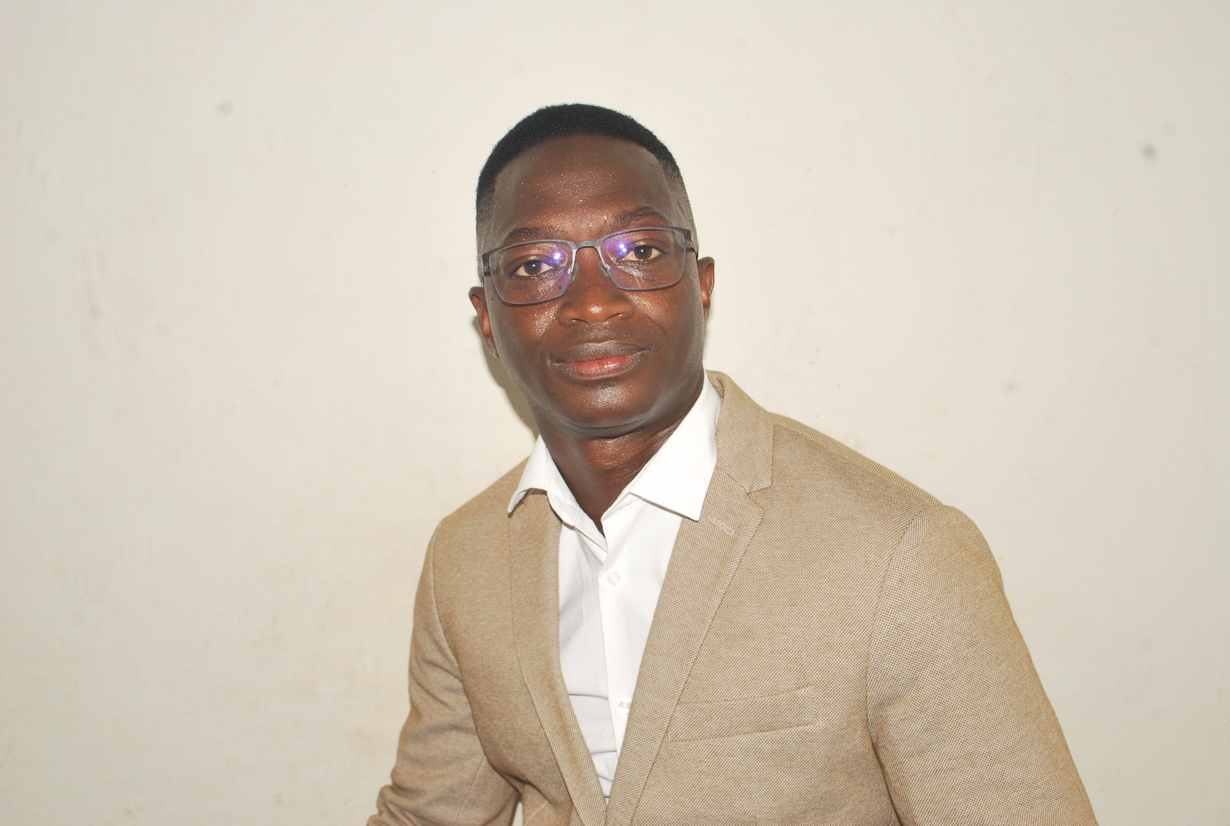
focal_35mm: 36
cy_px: 413
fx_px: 1233
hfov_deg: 53.0
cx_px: 615
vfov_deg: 37.0
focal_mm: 24
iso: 200
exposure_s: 1/50
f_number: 10
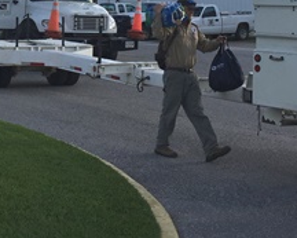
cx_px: 62
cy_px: -14
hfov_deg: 22.4
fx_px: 739
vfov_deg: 17.7
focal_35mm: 84
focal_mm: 4.15
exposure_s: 1/1276
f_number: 2.2
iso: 32
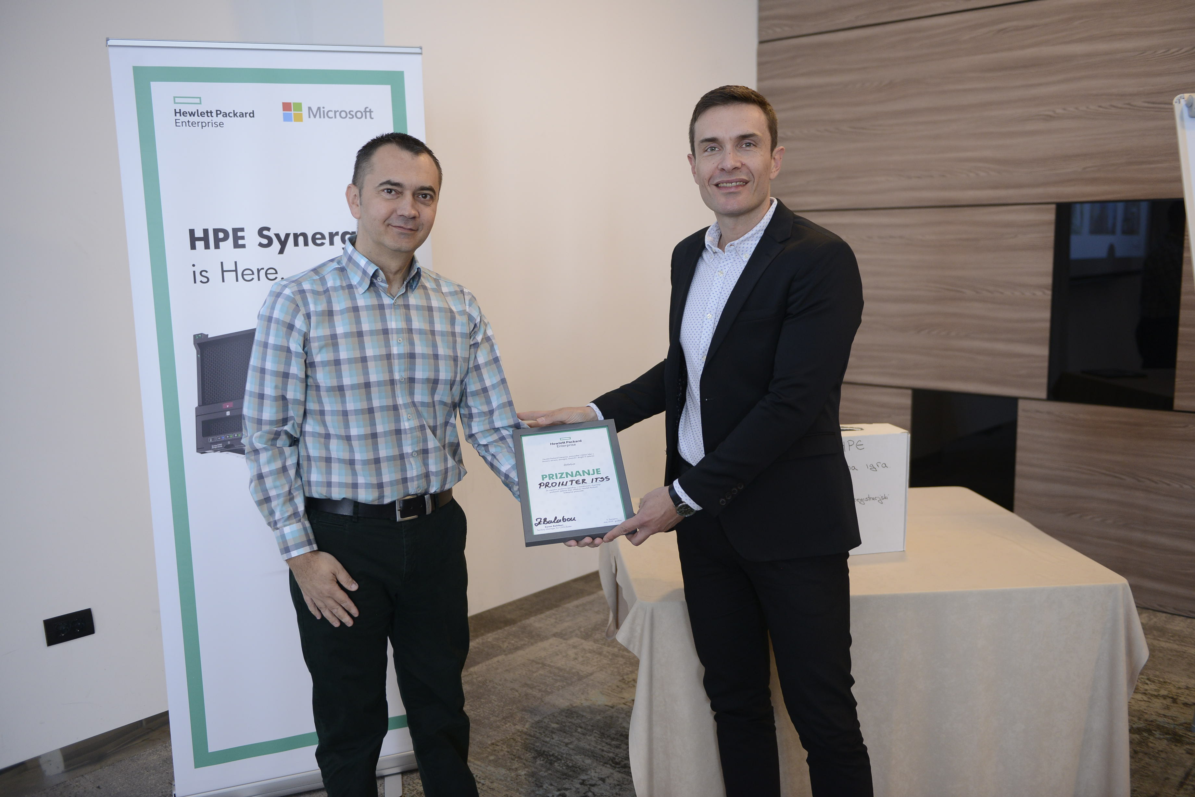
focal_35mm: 32
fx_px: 1062
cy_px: 398
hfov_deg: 58.7
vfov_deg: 41.1
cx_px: 598
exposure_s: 1/80
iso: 1000
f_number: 2.8
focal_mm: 32
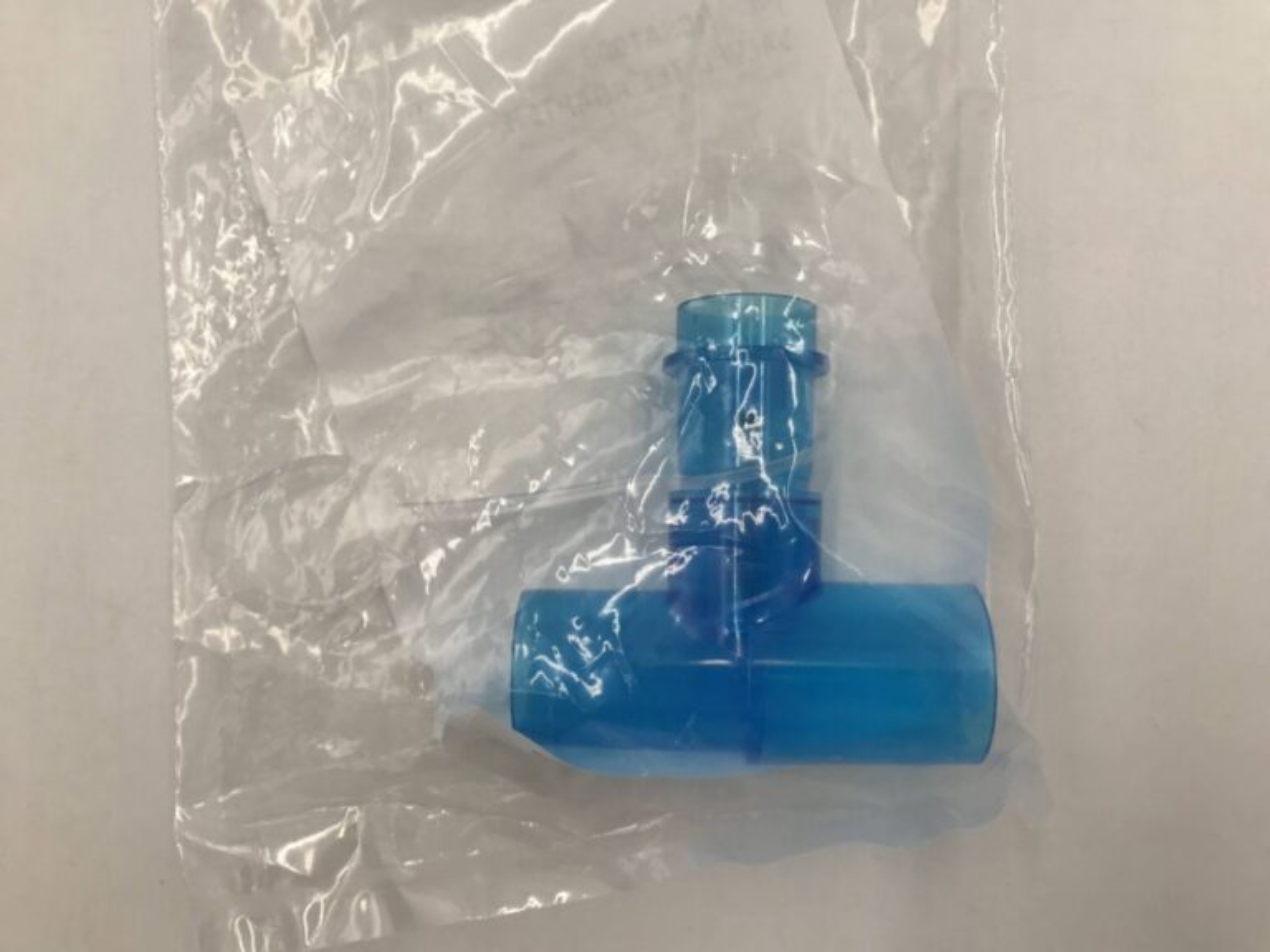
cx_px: 635
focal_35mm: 28
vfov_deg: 49.7
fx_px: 1027
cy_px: 476
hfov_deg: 63.4
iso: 20
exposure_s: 1/40
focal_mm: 3.99
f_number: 1.8
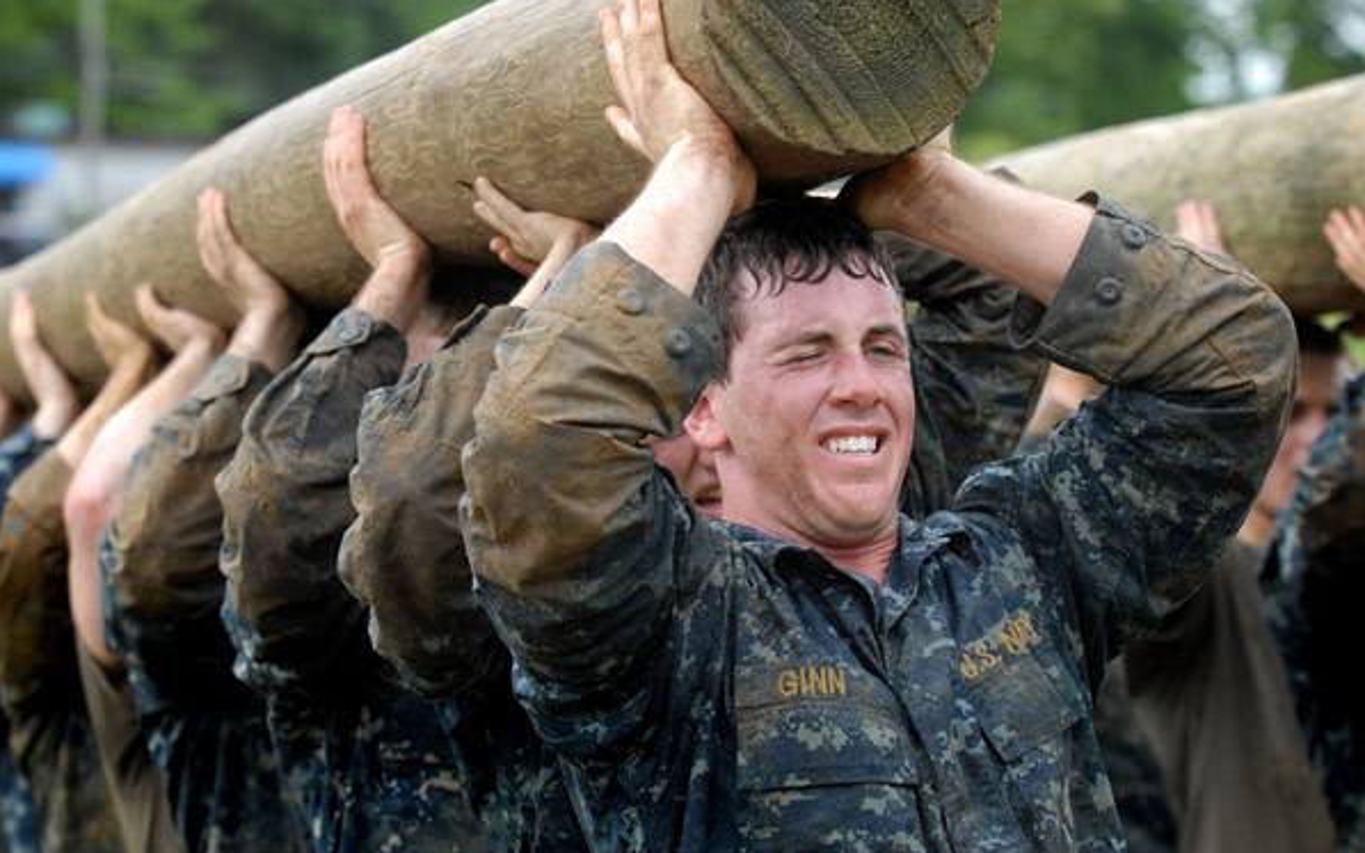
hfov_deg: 17.0
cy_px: 418
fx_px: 4575
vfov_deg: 10.6
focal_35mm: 123
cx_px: 681
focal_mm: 80
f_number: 4
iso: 640
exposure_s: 1/1000
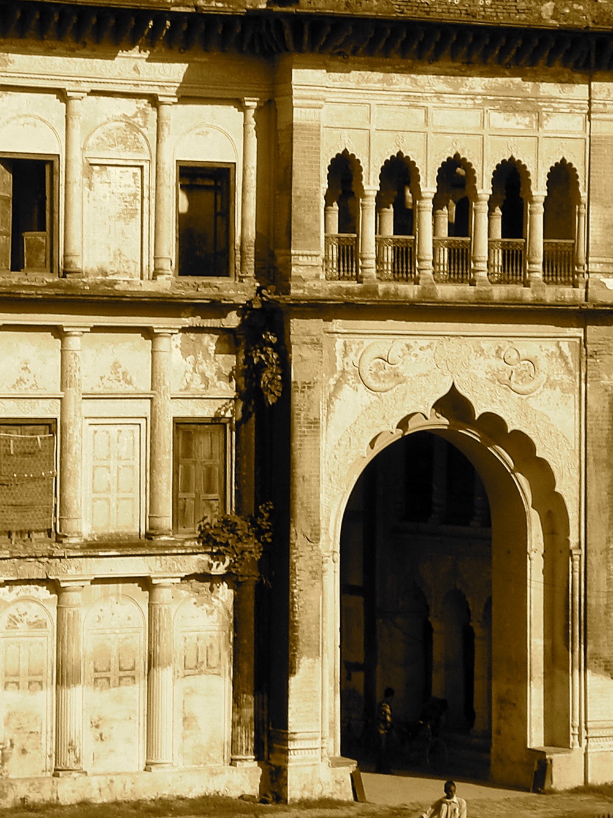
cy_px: 380
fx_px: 3141
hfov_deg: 11.1
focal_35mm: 133
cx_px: 234
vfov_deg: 14.8
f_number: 5.7
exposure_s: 1/400
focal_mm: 10.4
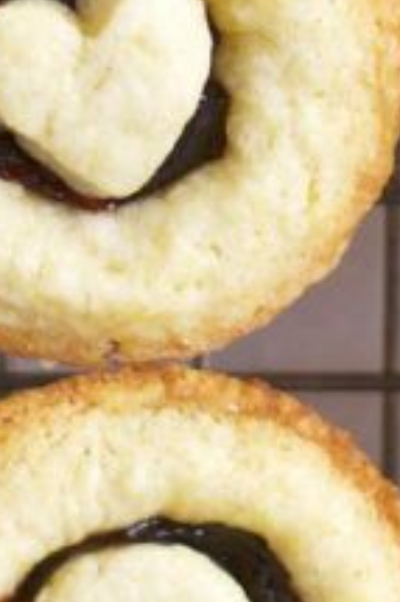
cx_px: -148
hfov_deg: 3.6
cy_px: -594
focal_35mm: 377
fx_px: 6293
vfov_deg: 5.4
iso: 100
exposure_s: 1/160
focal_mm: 50
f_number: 2.8
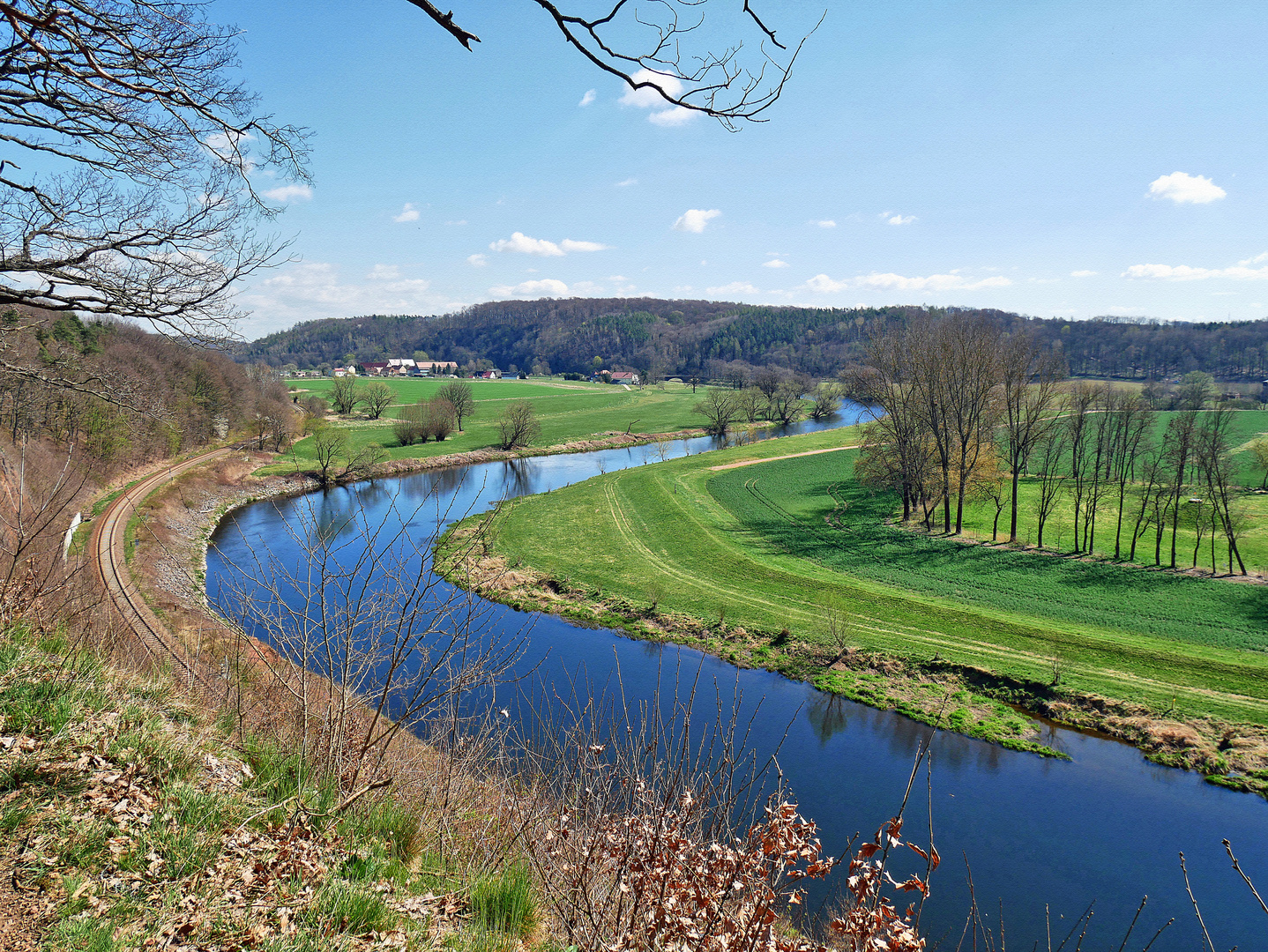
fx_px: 880
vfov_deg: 56.9
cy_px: 476
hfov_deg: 71.6
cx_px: 634
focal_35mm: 24
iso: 200
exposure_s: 1/400
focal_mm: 12
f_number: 7.1
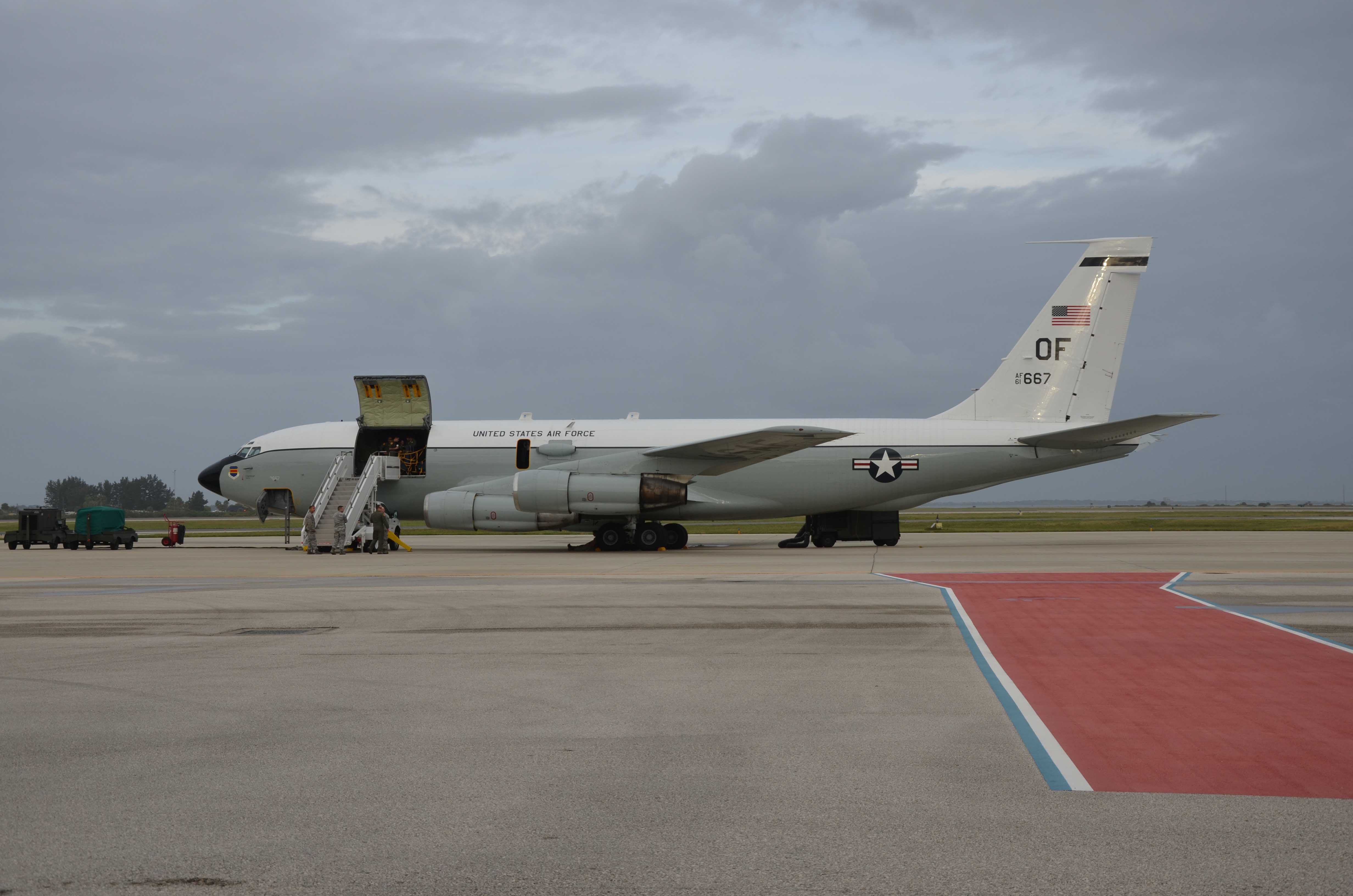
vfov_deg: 29.7
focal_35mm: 45
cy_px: 448
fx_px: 1688
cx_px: 676
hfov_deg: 43.7
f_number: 7.1
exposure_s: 1/200
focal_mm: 30
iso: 200
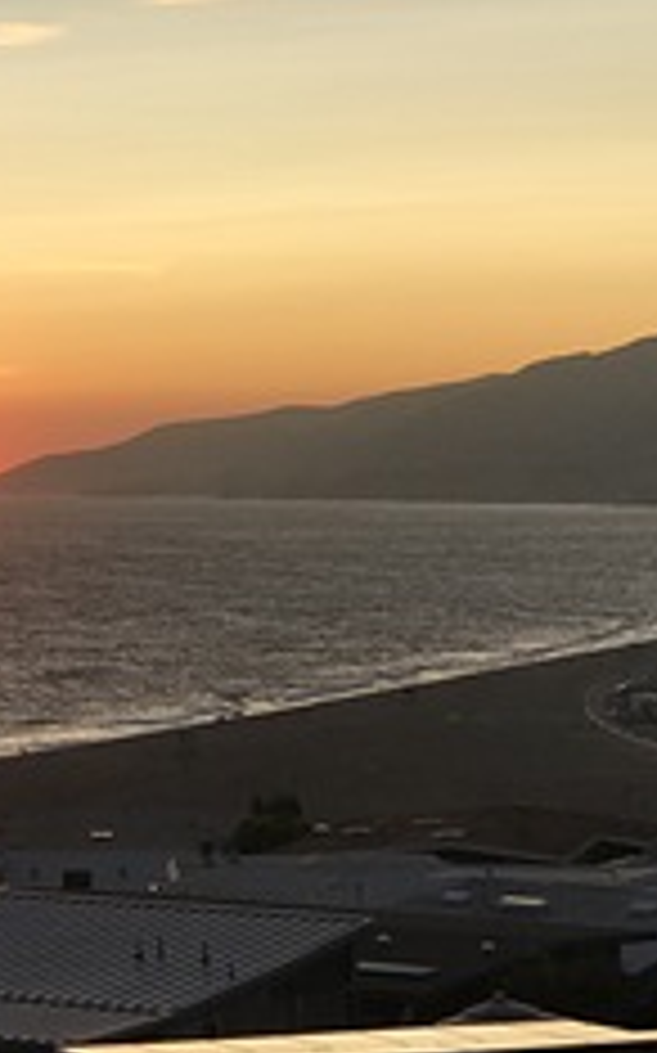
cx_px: -90
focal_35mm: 129
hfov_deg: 10.0
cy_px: 506
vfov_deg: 16.2
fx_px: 3700
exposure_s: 1/357
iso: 20
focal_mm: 6.6
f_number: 2.8
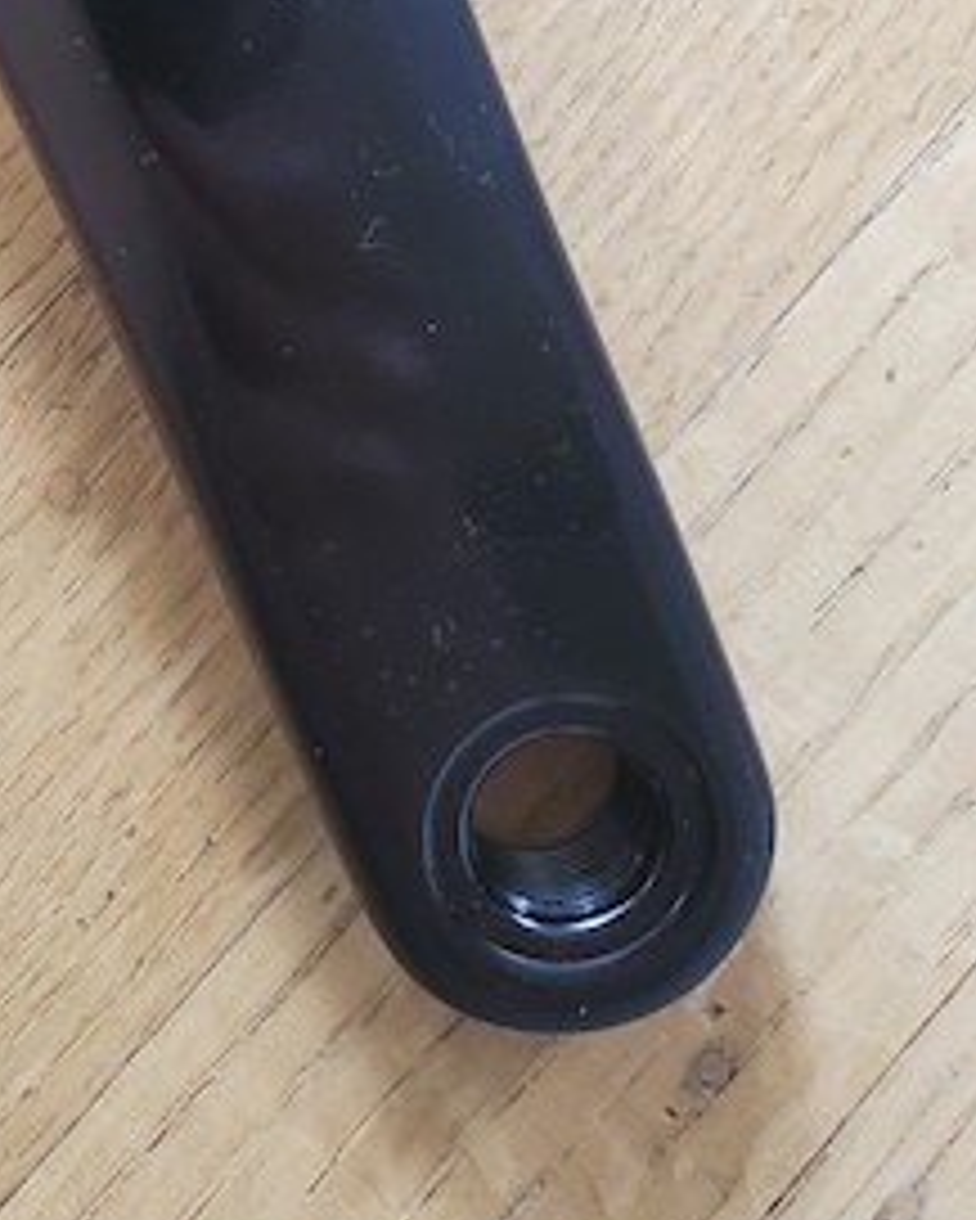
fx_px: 2707
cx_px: 108
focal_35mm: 75
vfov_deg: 23.0
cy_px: -297
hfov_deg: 20.1
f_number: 2.4
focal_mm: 4.3
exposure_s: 1/40
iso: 200
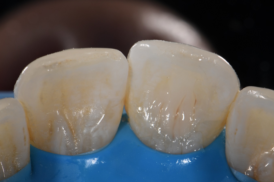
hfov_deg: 13.1
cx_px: 137
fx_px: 1194
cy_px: 91
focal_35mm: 157
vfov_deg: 8.7
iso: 200
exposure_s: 1/160
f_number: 32
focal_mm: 105
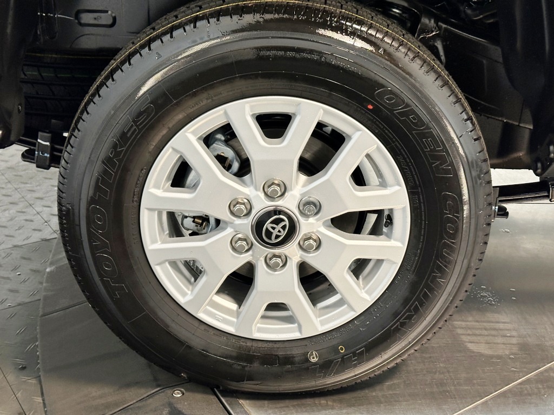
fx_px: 768
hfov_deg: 39.7
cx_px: 277
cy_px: 208
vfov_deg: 30.3
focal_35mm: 48
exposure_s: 1/30
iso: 400
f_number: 1.78
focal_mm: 6.86
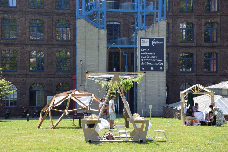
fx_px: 475
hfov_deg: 27.0
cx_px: 114
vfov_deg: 18.2
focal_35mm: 75
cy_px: 76
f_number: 8
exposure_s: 1/250
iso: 220
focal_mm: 50
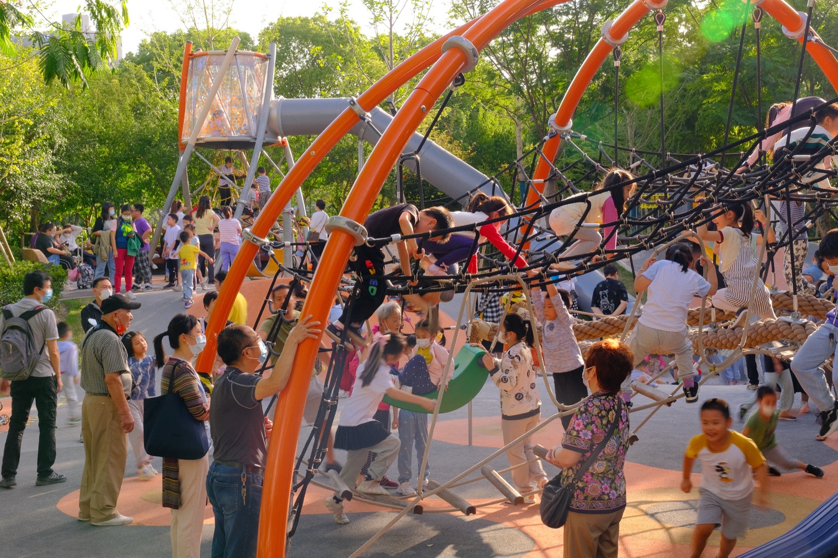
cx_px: 419
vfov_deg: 29.2
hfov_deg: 42.7
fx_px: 1071
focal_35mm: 46
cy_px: 279
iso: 400
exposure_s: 1/30
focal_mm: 30.8
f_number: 10
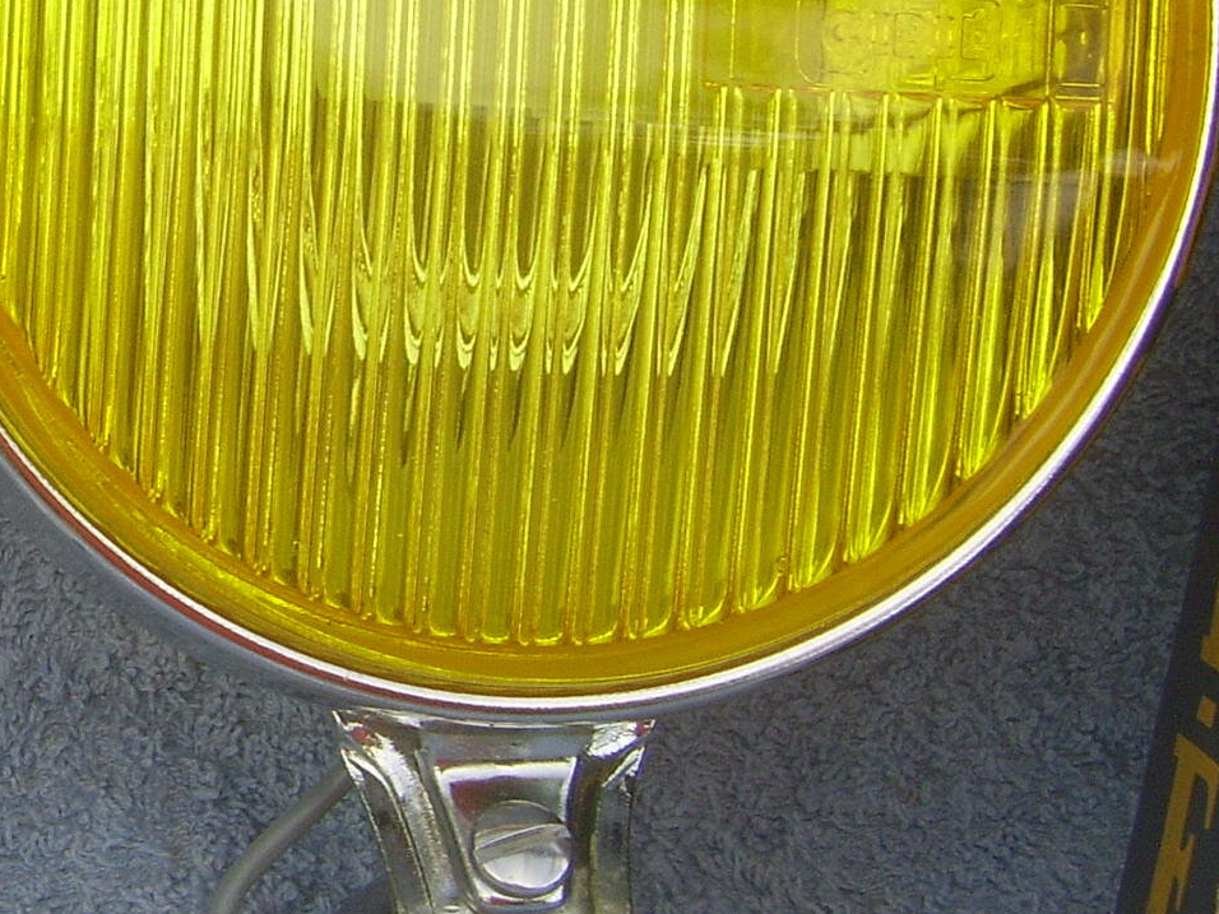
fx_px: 3627
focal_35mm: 103
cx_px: -148
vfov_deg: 14.3
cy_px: 221
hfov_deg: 18.3
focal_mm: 7.8
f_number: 5.1
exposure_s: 1/100
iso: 50
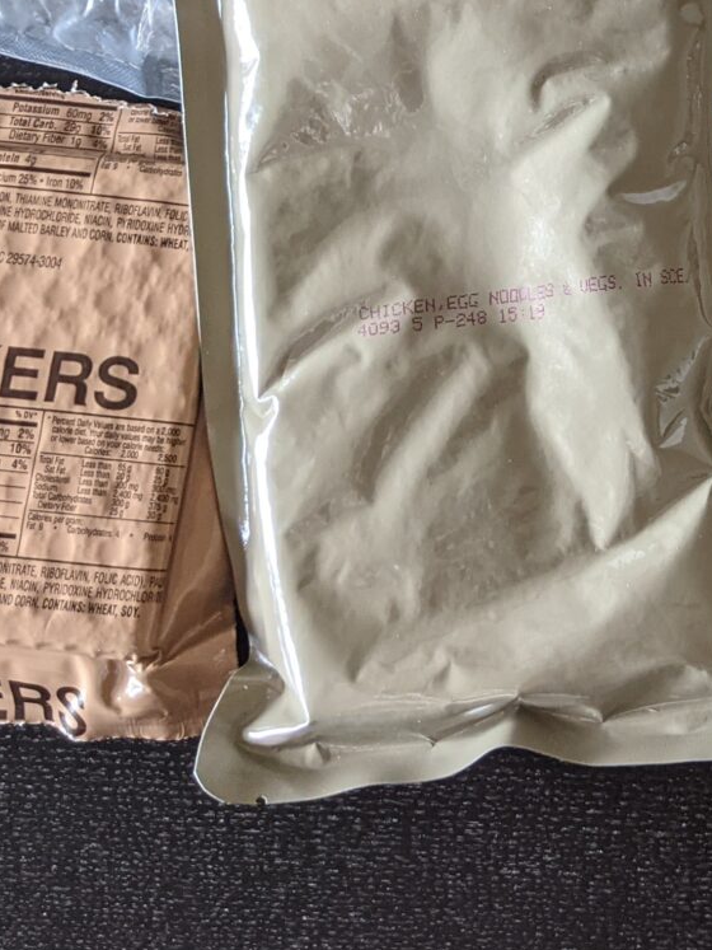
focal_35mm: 74
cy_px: 31
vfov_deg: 25.2
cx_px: 931
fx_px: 2030
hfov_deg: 18.5
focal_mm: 4.38
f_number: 1.73
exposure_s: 1/23.8
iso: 81
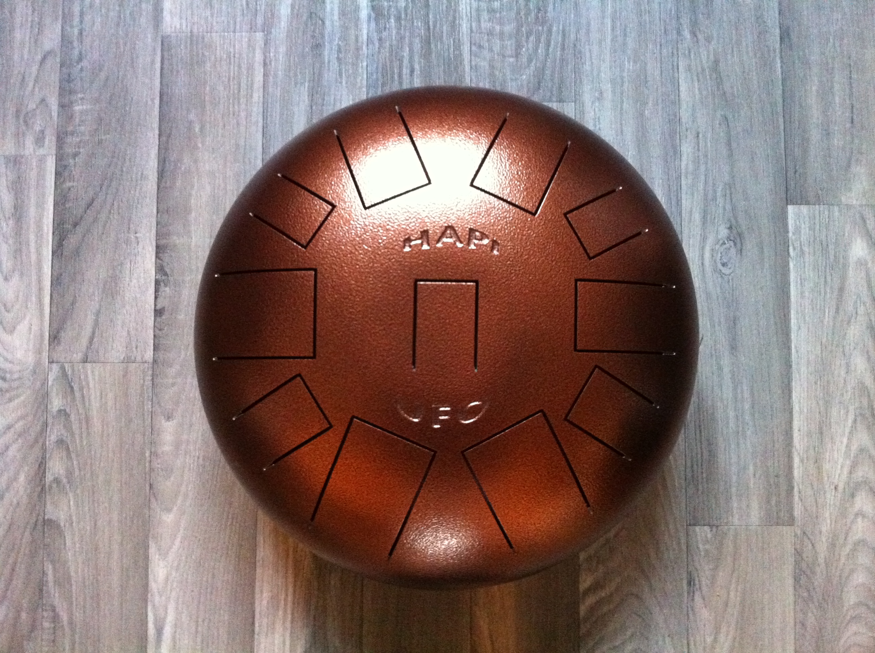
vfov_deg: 40.6
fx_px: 883
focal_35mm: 35
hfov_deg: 52.7
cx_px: 438
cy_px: 326
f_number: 2.8
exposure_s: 1/15
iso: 800
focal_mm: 3.85
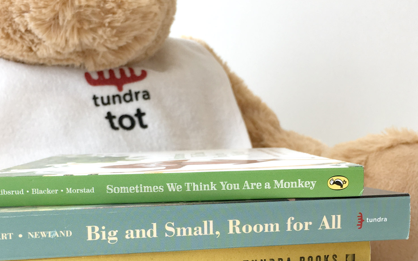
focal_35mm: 55
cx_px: 167
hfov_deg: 36.8
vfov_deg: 23.2
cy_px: 208
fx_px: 626
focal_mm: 4.15
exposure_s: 1/60
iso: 25
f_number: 2.2
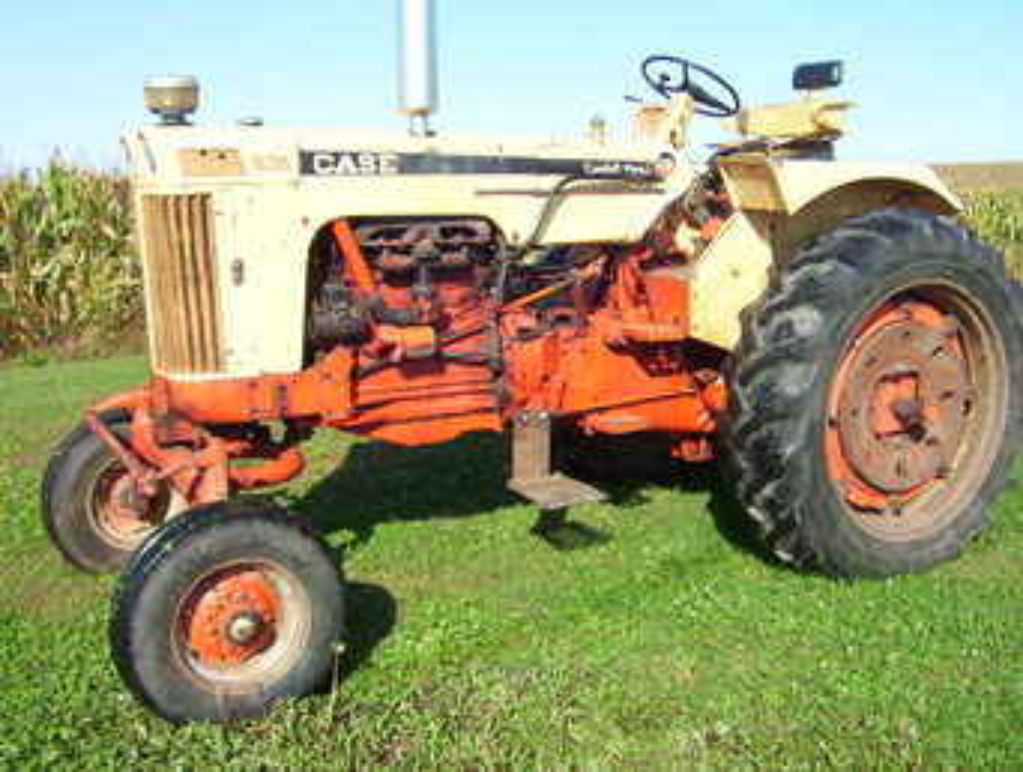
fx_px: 1066
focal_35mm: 36
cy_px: 386
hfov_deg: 51.3
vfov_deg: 39.8
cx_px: 512
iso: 100
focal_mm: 5.54
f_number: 5.24
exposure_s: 1/438
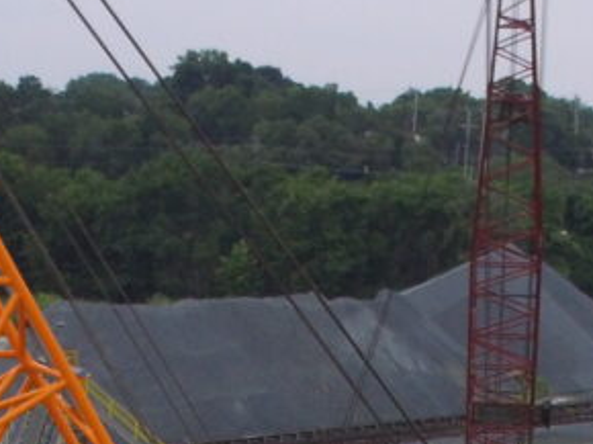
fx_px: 1814
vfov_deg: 11.8
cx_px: 329
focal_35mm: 106
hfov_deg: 18.6
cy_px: 1015
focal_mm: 3.61
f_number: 2.8
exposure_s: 1/955
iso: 100
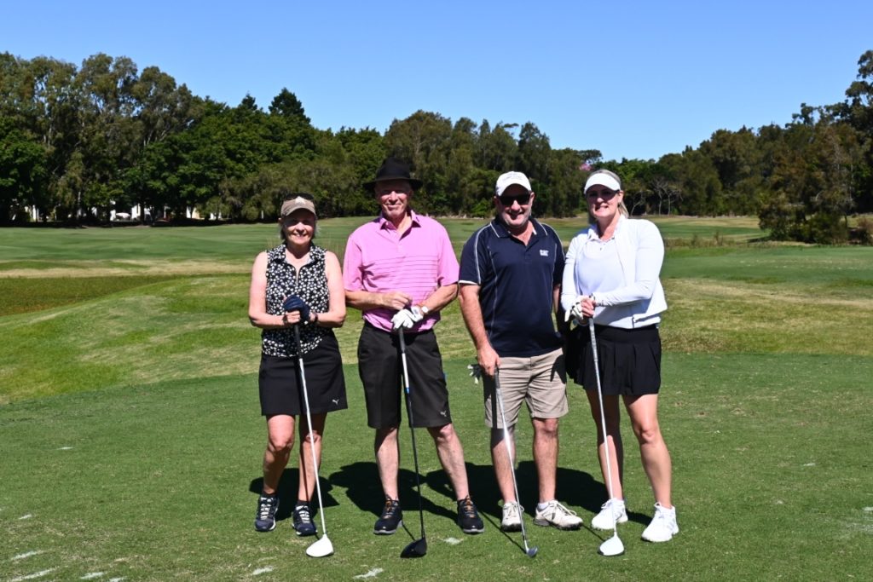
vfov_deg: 25.8
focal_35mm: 52
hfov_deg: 37.8
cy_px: 291
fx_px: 1273
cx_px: 436
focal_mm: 35
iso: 400
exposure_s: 1/2000
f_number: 8
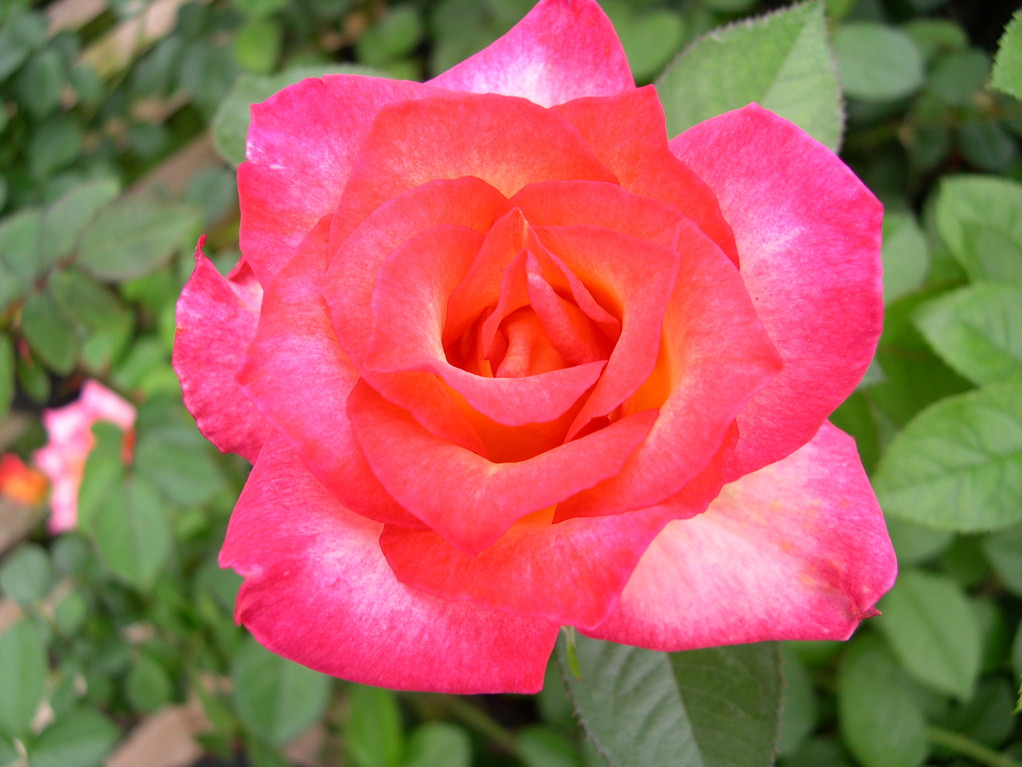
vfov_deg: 37.7
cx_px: 511
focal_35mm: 38
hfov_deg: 49.0
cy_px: 384
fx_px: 1122
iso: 100
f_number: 2.8
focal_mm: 8
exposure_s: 1/98.6
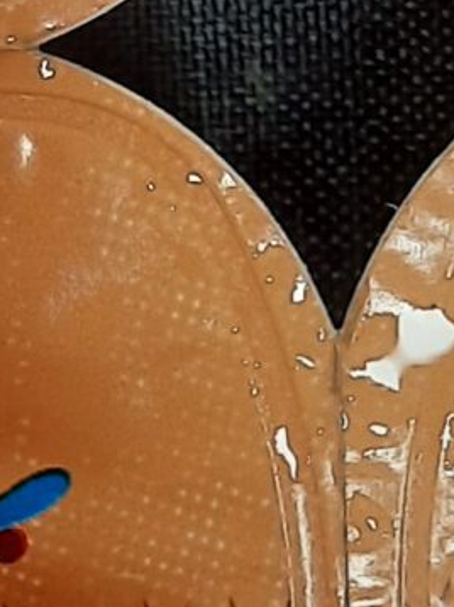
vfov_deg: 10.9
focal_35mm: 179
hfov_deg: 8.3
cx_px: 320
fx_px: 3134
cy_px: -19
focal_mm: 4.6
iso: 100
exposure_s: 1/50
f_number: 2
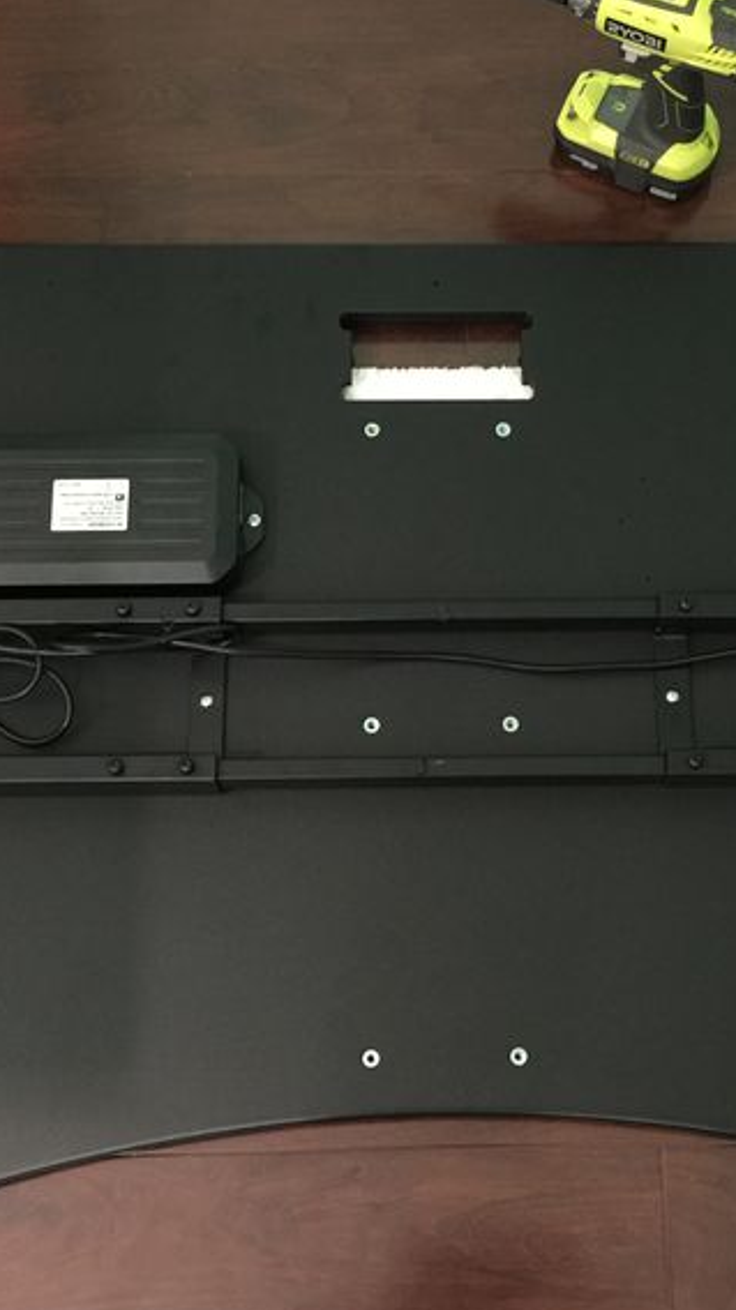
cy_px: 560
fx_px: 1876
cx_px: 480
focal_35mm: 54
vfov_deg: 38.4
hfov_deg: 22.1
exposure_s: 1/4
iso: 100
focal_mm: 4.15
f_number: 2.2
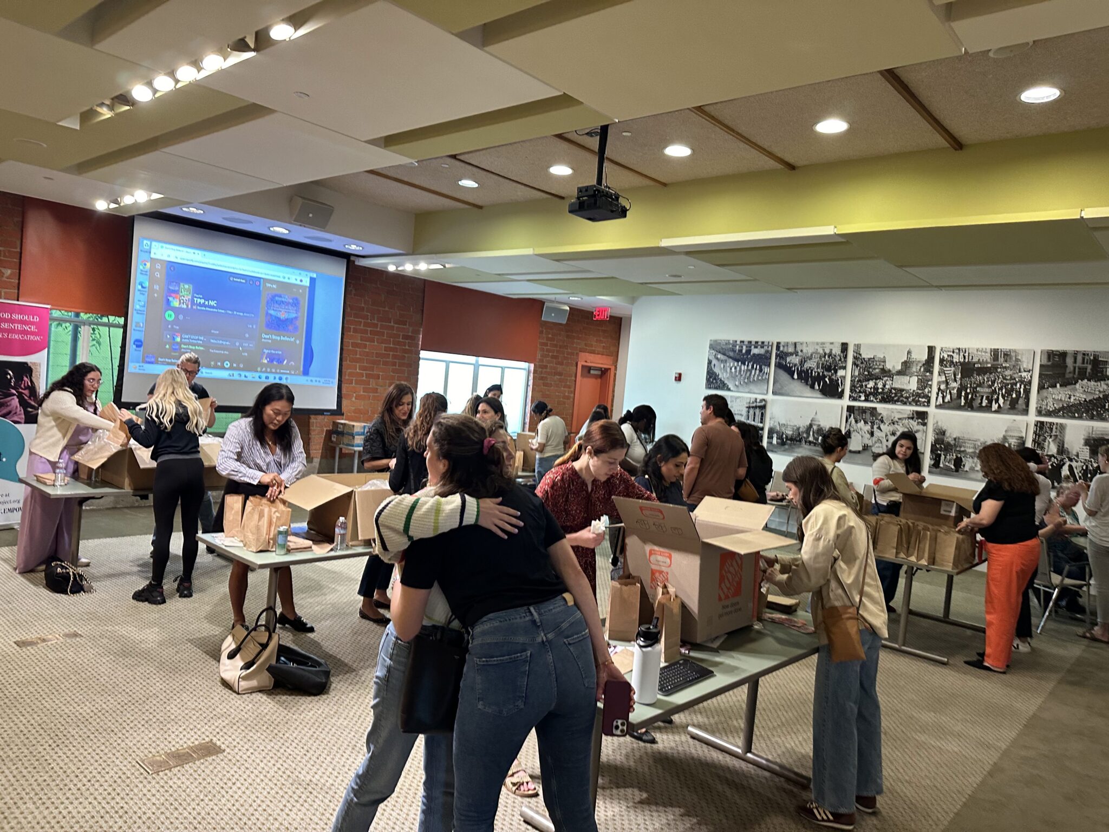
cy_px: 416
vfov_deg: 56.8
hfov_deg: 71.6
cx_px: 554
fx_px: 769
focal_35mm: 24
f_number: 1.78
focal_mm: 6.86
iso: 320
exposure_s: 1/60
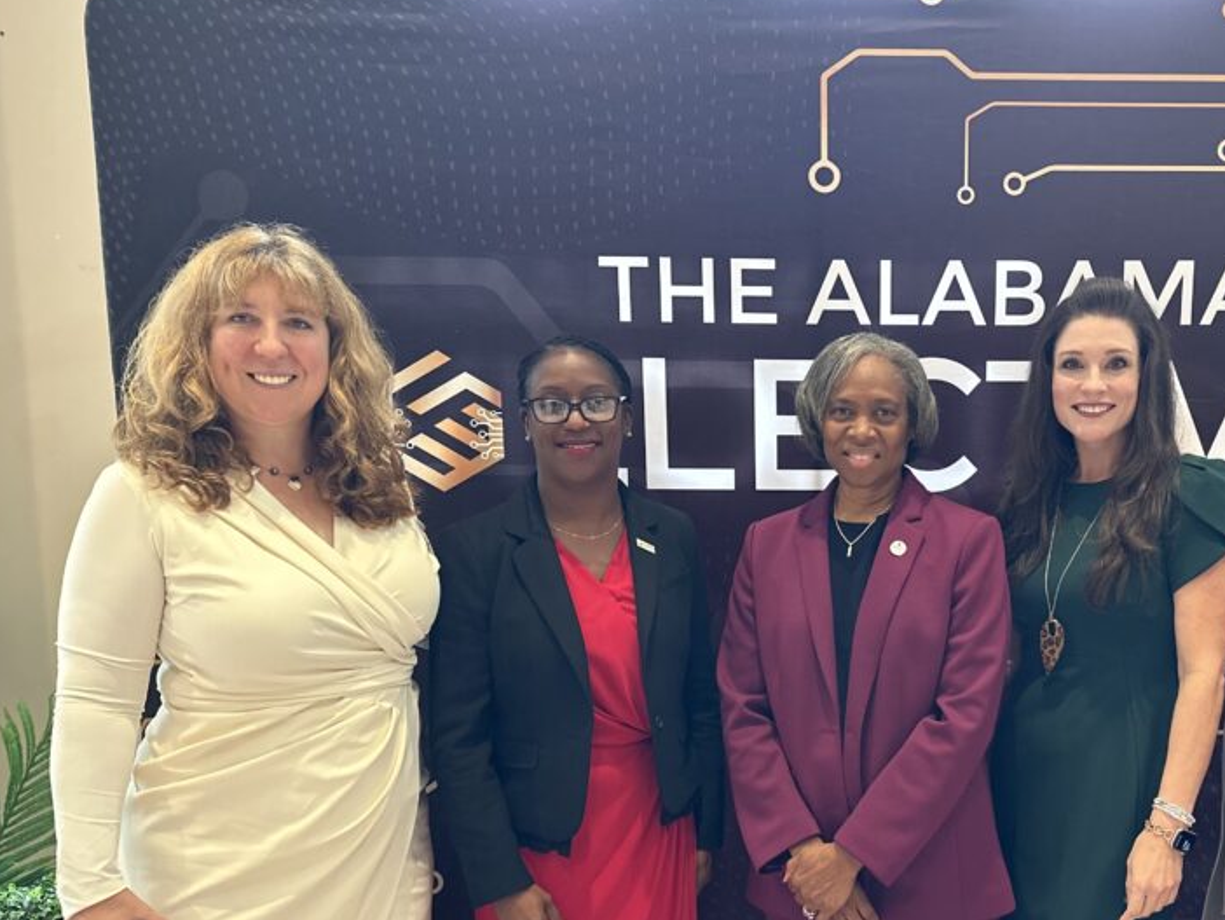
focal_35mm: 35
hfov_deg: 51.0
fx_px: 1239
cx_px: 874
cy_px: 644
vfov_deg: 40.0
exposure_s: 1/60
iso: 500
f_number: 1.78
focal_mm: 6.86
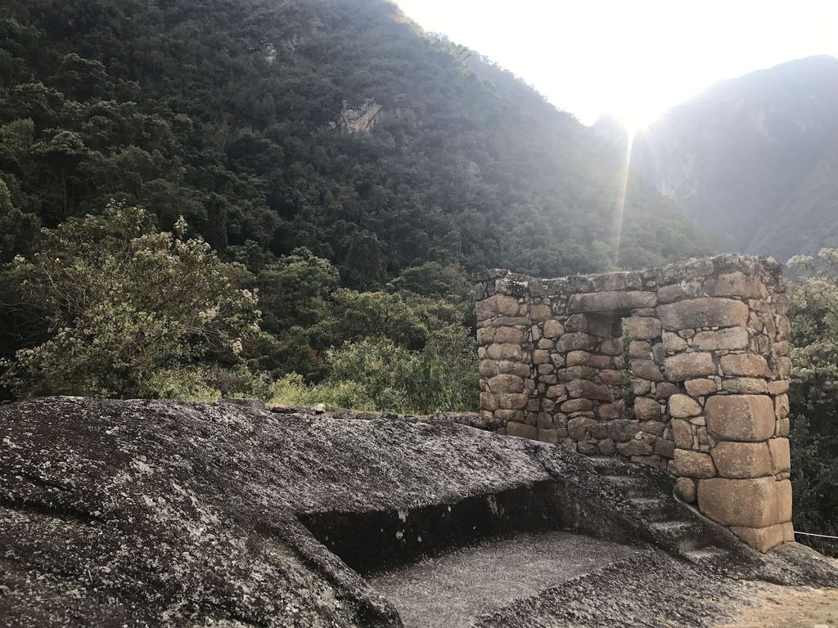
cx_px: 419
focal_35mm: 28
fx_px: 678
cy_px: 314
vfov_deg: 49.7
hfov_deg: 63.4
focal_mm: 3.99
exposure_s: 1/392
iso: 20
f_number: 1.8
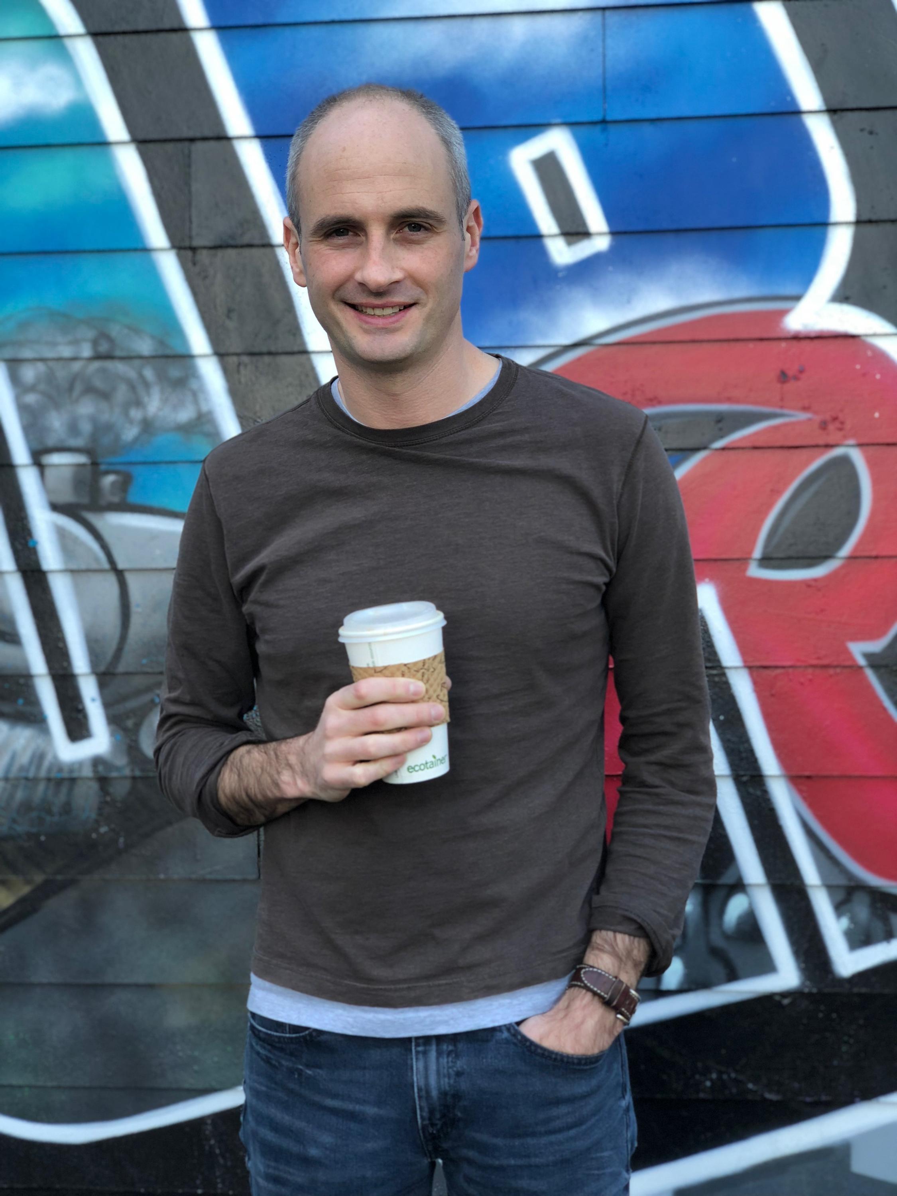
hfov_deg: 28.0
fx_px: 1797
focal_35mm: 52
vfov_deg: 36.8
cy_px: 598
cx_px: 448
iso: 16
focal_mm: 6
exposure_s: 1/60
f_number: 2.4
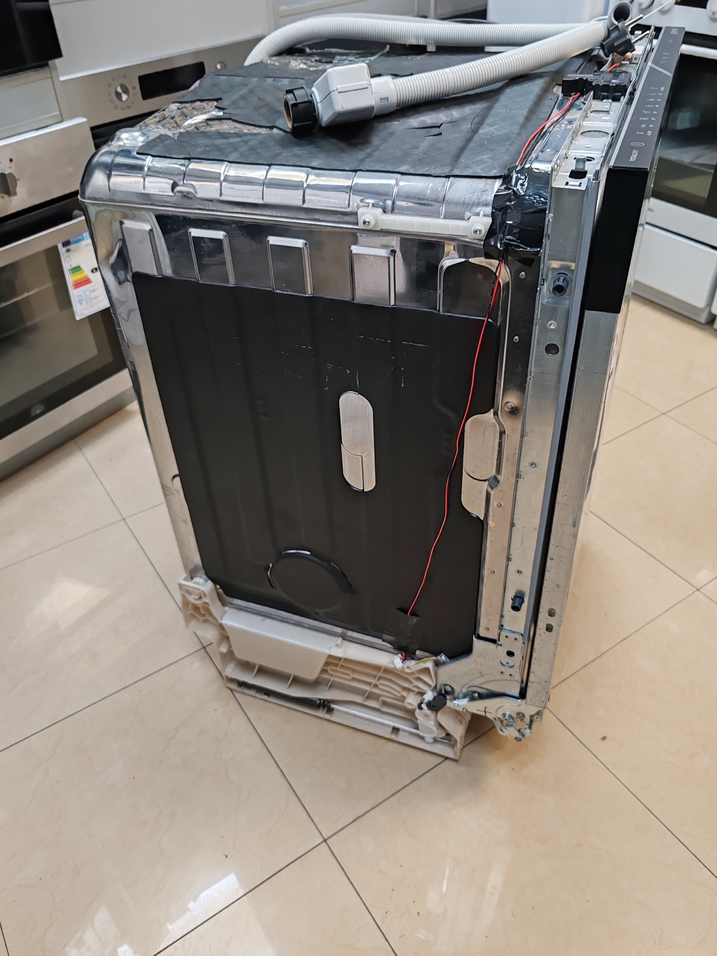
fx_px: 746
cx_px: 358
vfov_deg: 65.3
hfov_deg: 51.4
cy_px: 478
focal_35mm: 27
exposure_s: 1/100
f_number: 1.9
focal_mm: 6.12
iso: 800
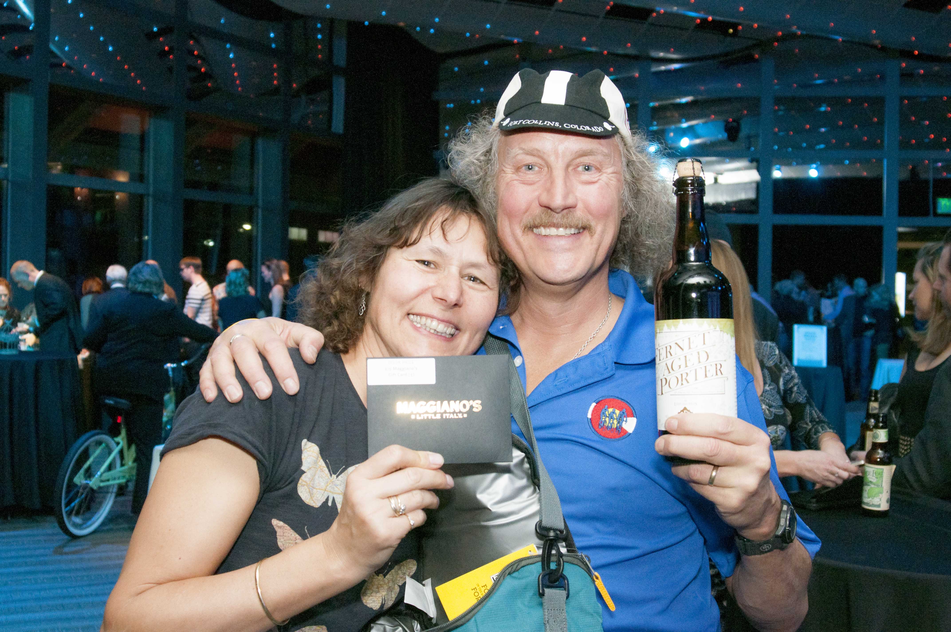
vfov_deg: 31.8
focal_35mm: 42
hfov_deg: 46.4
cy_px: 316
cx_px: 476
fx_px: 1108
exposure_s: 1/60
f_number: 5.6
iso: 400
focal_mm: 28
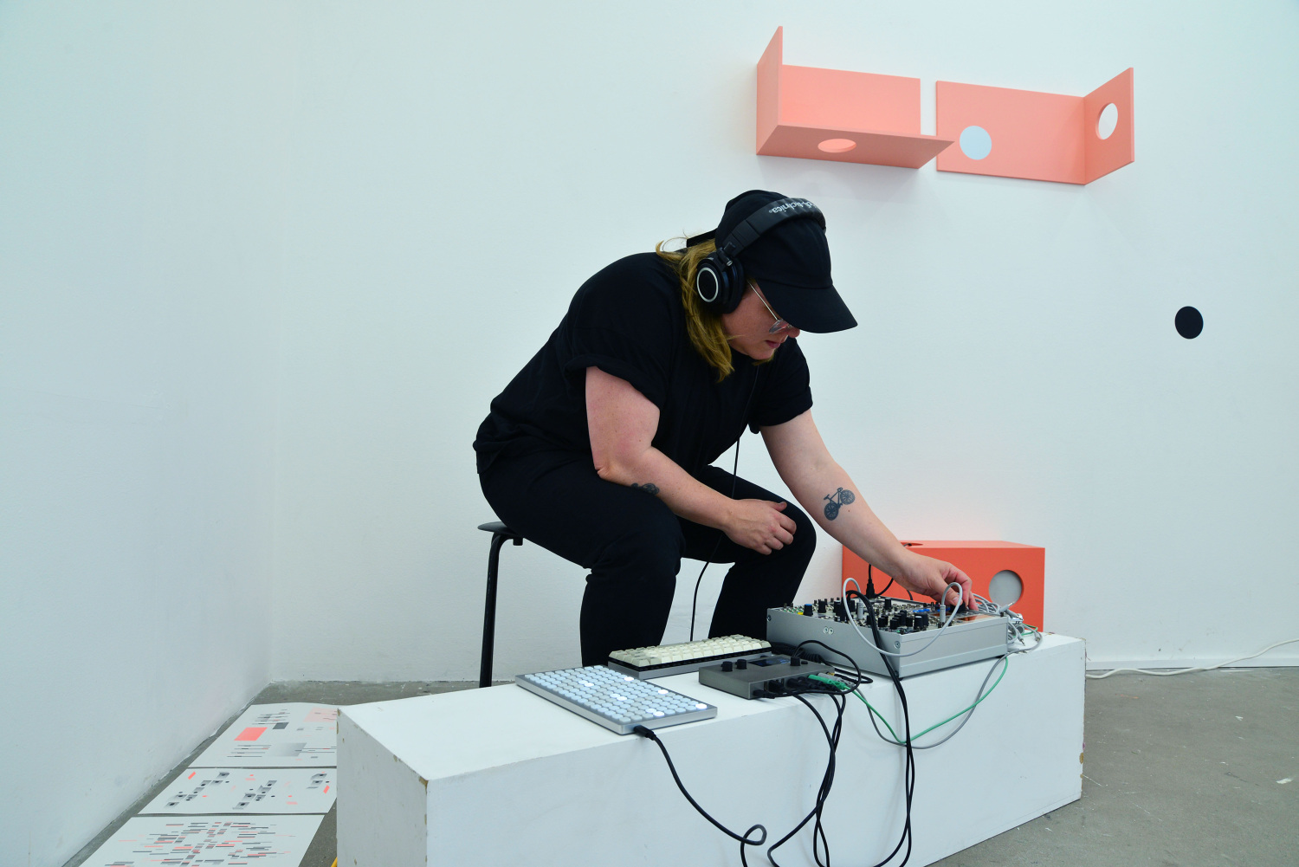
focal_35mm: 24
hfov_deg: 73.7
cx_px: 650
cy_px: 434
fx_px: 866
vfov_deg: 53.2
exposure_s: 1/30
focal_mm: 24
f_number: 8
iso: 800
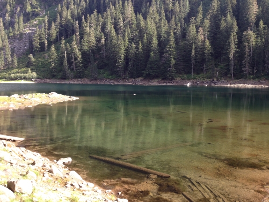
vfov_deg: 39.6
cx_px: 132
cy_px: 102
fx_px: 280
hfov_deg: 51.4
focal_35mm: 36
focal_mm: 4.28
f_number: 2.4
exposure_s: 1/232
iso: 64
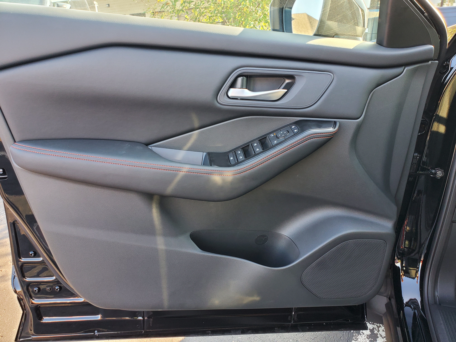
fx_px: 343
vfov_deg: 53.1
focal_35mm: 26
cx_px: 228
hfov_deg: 67.3
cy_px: 171
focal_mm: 4.3
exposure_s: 1/120
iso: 160
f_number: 2.4
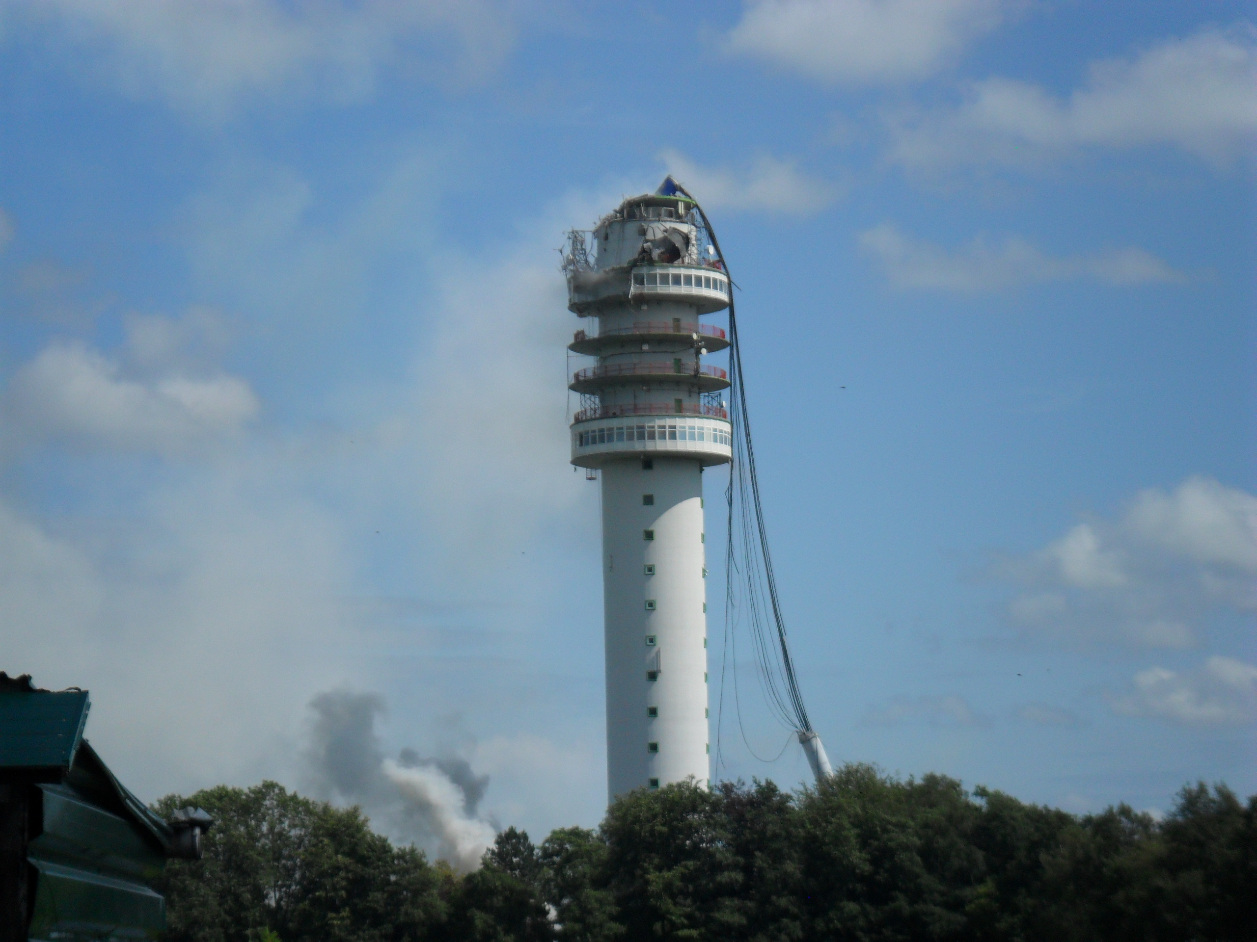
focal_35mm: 117
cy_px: 471
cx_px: 628
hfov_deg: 16.8
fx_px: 4249
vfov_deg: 12.7
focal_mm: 21
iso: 100
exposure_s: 1/1000
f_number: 5.4
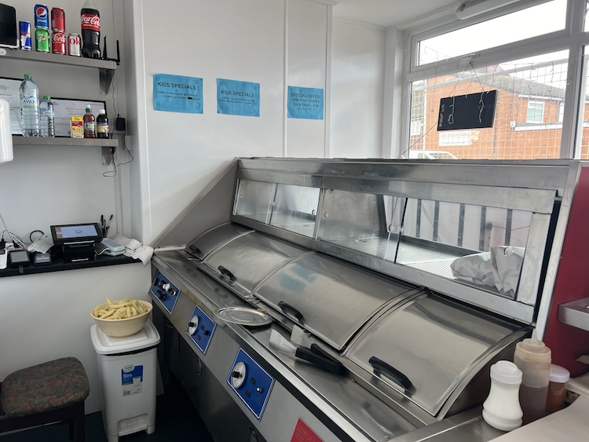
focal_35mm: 26
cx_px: 294
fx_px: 443
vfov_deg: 53.1
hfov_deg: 67.3
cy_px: 221
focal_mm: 5.7
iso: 64
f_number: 1.5
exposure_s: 1/157
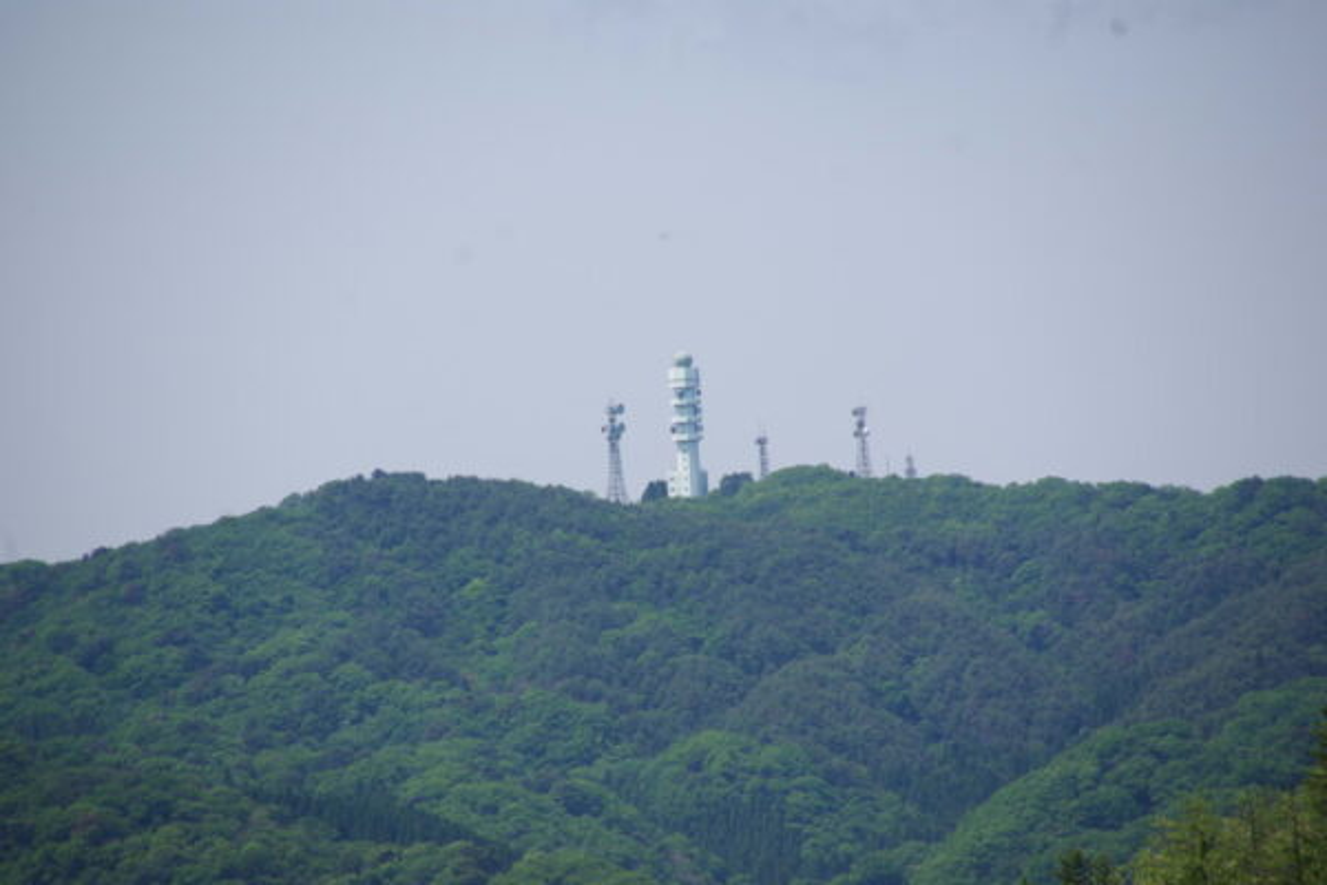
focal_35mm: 300
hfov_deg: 6.9
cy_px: 442
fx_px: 11057
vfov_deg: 4.6
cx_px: 664
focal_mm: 200
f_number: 8
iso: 100
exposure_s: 1/500
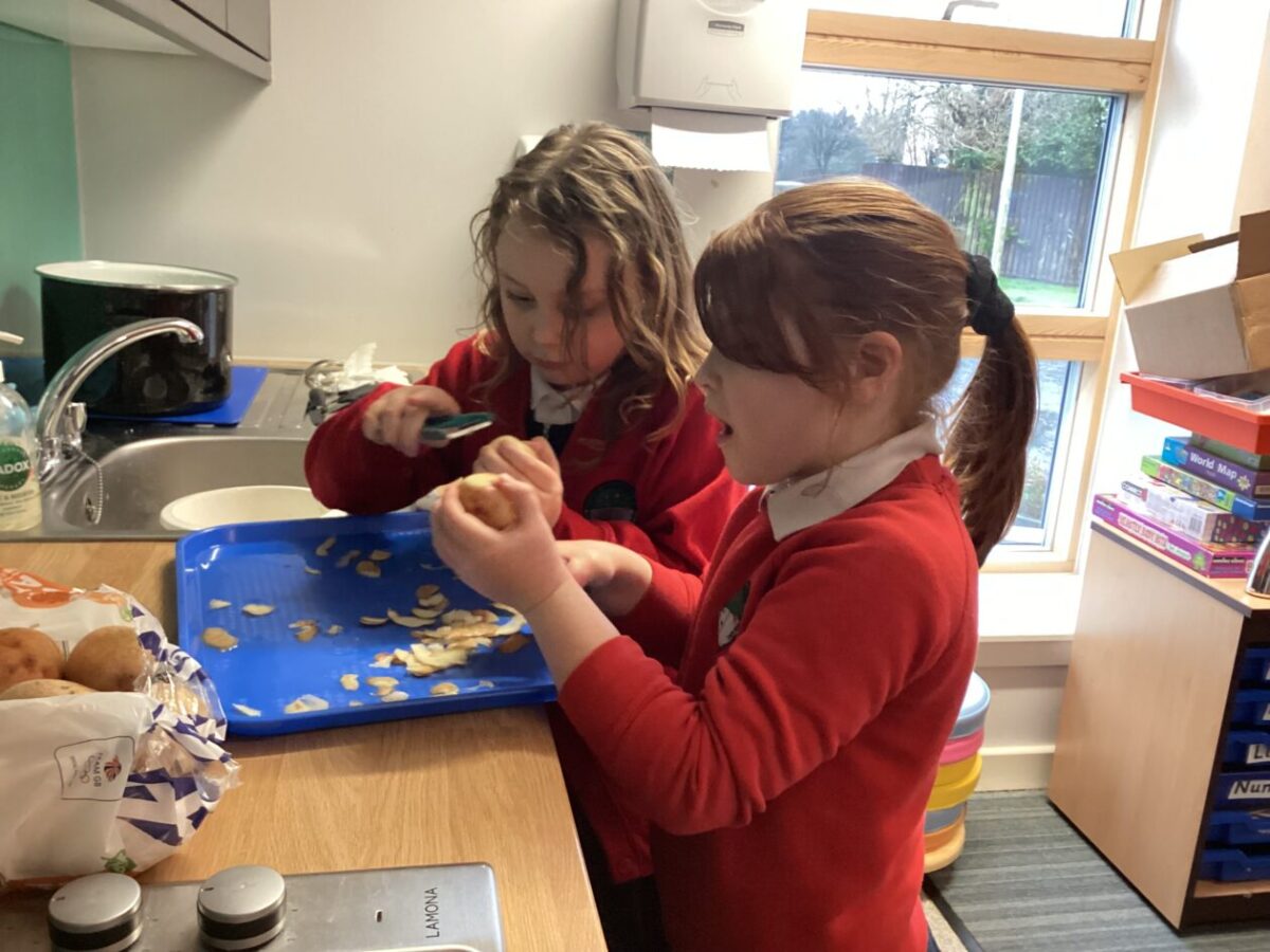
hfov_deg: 58.4
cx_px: 635
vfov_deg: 45.4
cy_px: 476
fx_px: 1137
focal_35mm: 31
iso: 320
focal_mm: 3.3
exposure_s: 1/25
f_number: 2.4
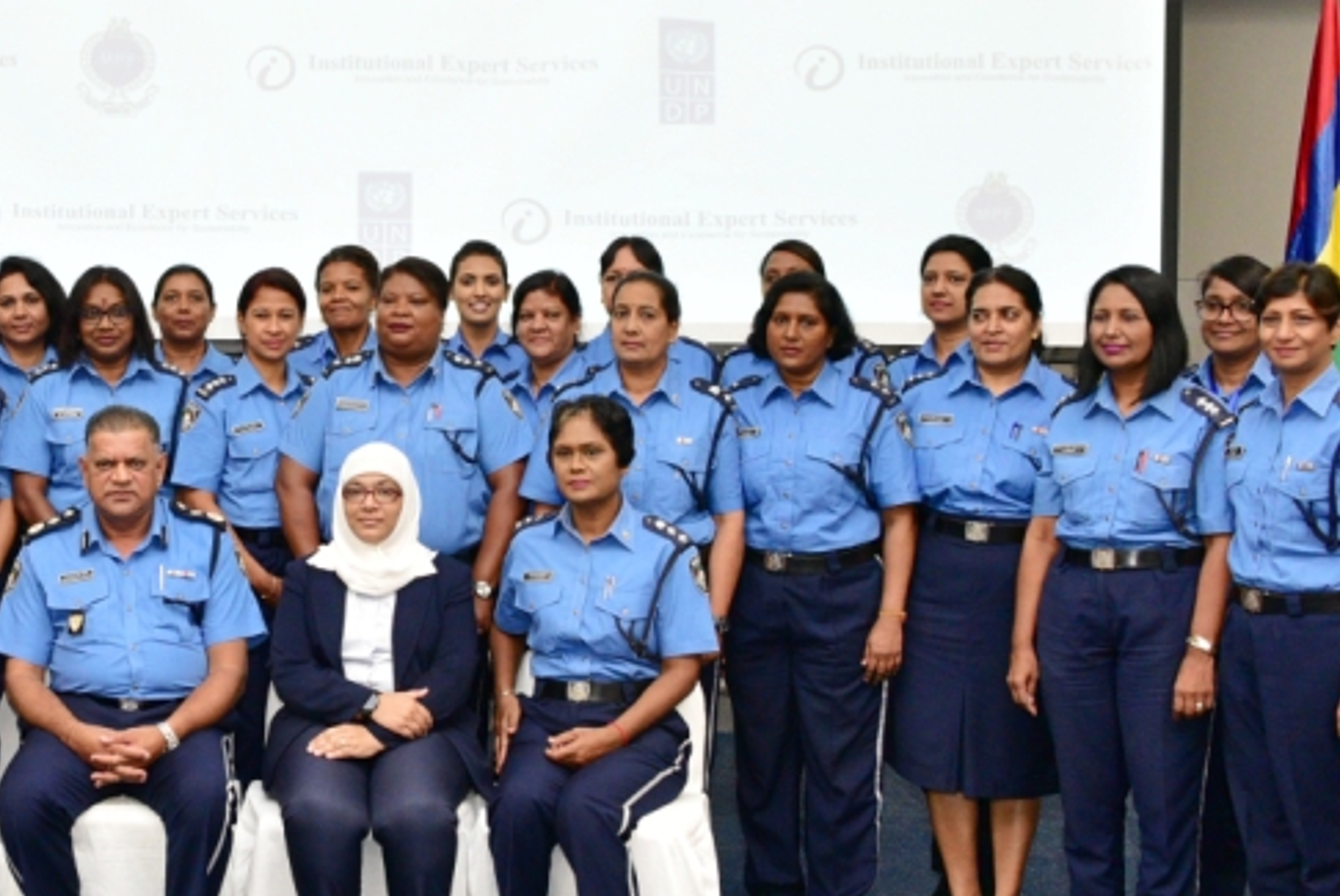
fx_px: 2198
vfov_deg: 23.0
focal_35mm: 59
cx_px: 243
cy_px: 427
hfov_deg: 32.8
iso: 2500
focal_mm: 28
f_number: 5
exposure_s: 1/160
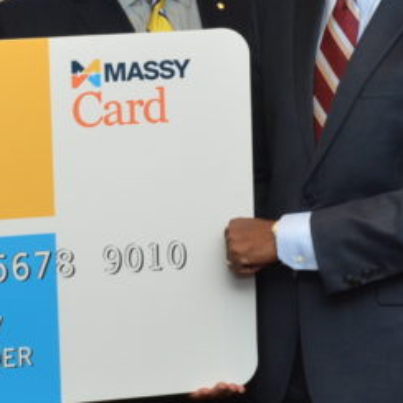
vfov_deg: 13.9
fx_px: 1646
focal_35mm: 125
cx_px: -17
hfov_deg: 13.7
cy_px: 97
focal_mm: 20
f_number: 5.6
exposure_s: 1/60
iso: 640
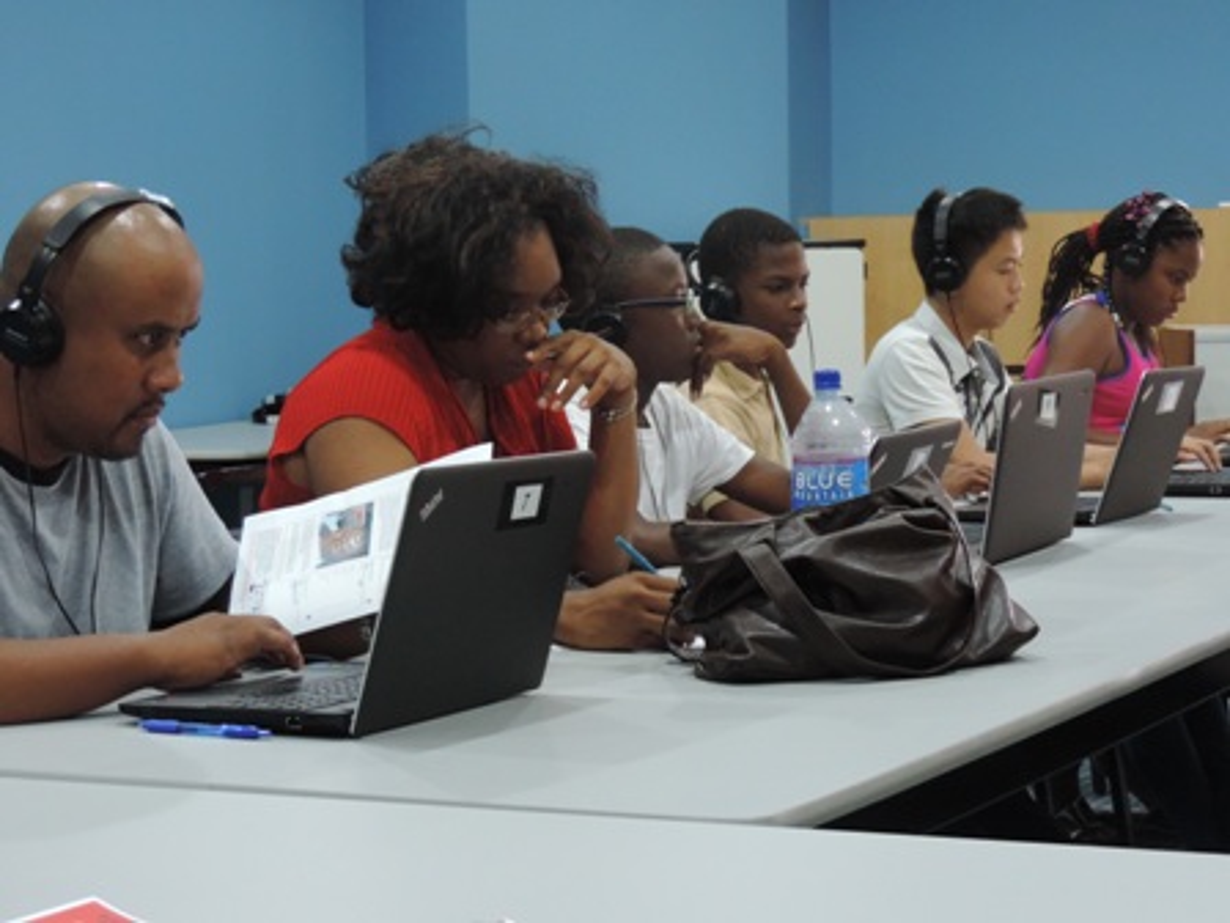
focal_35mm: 90
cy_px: 462
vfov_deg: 16.4
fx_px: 3198
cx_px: 615
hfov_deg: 21.8
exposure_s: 1/13
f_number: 4.1
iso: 800
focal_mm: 16
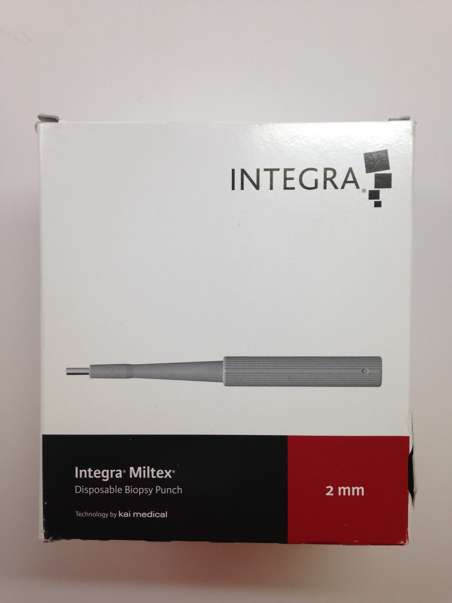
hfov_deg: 42.9
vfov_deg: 55.4
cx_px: 226
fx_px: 575
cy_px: 302
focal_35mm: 33
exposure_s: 1/60
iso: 50
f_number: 2.4
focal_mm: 4.12
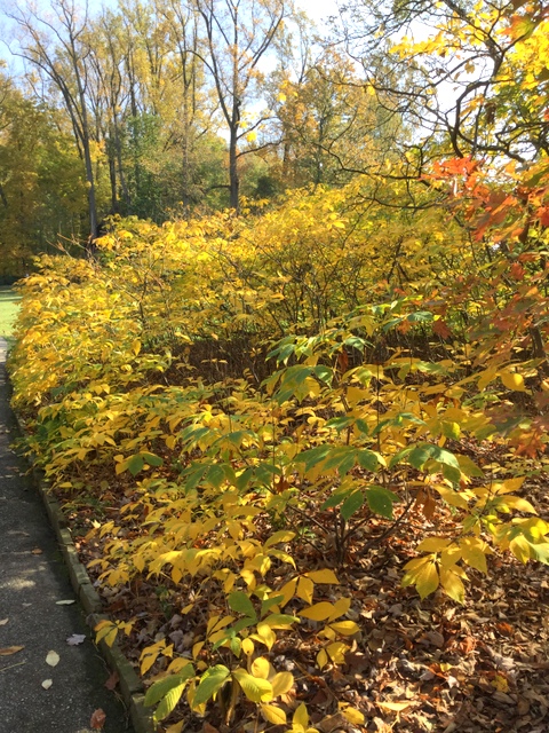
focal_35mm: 31
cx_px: 274
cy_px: 366
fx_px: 656
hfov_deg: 45.4
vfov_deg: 58.4
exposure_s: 1/424
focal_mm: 3.3
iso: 25
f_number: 2.4
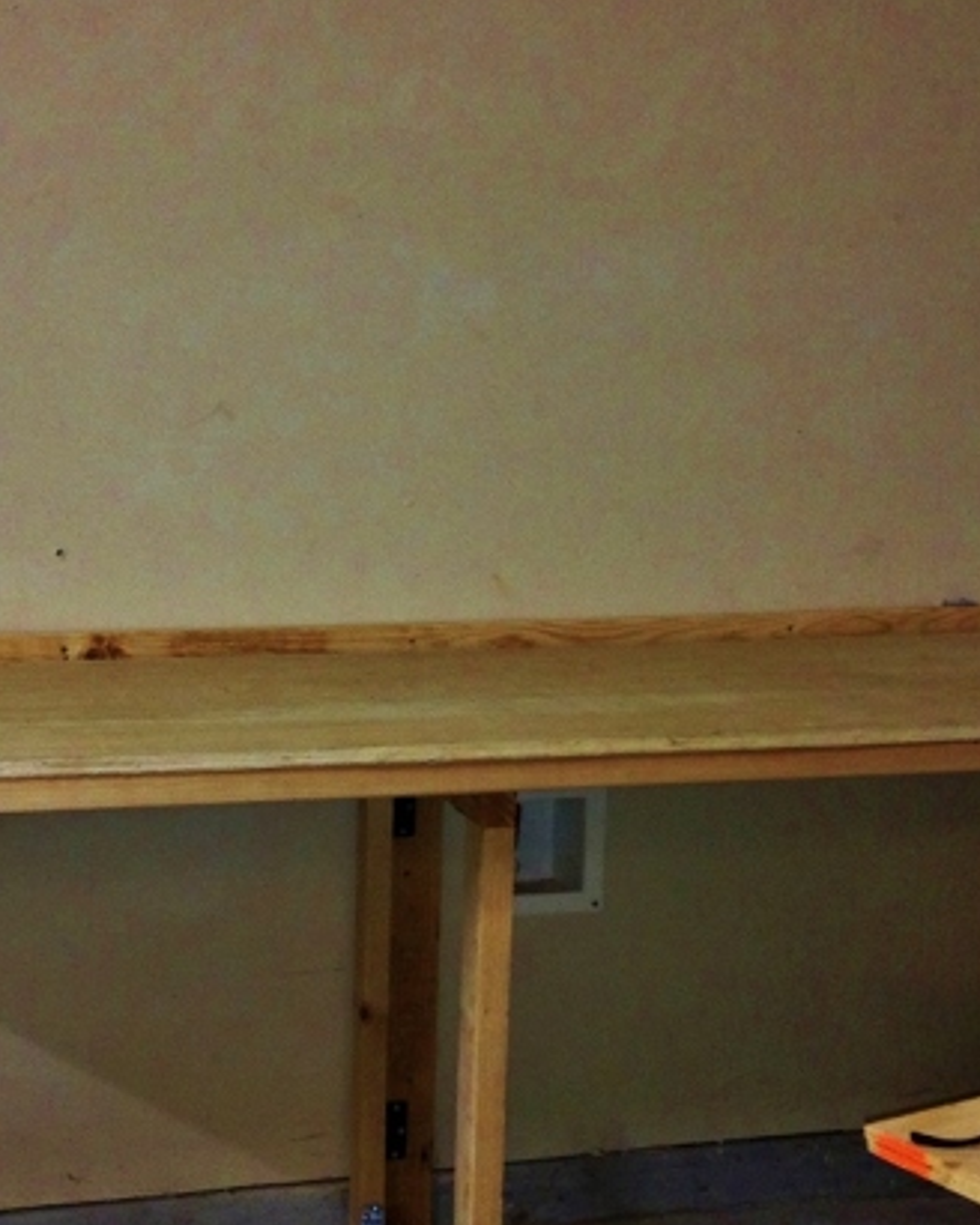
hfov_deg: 27.3
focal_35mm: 55
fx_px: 1994
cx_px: 278
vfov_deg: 34.0
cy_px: 751
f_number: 2.4
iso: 250
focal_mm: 4.13
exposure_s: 1/20
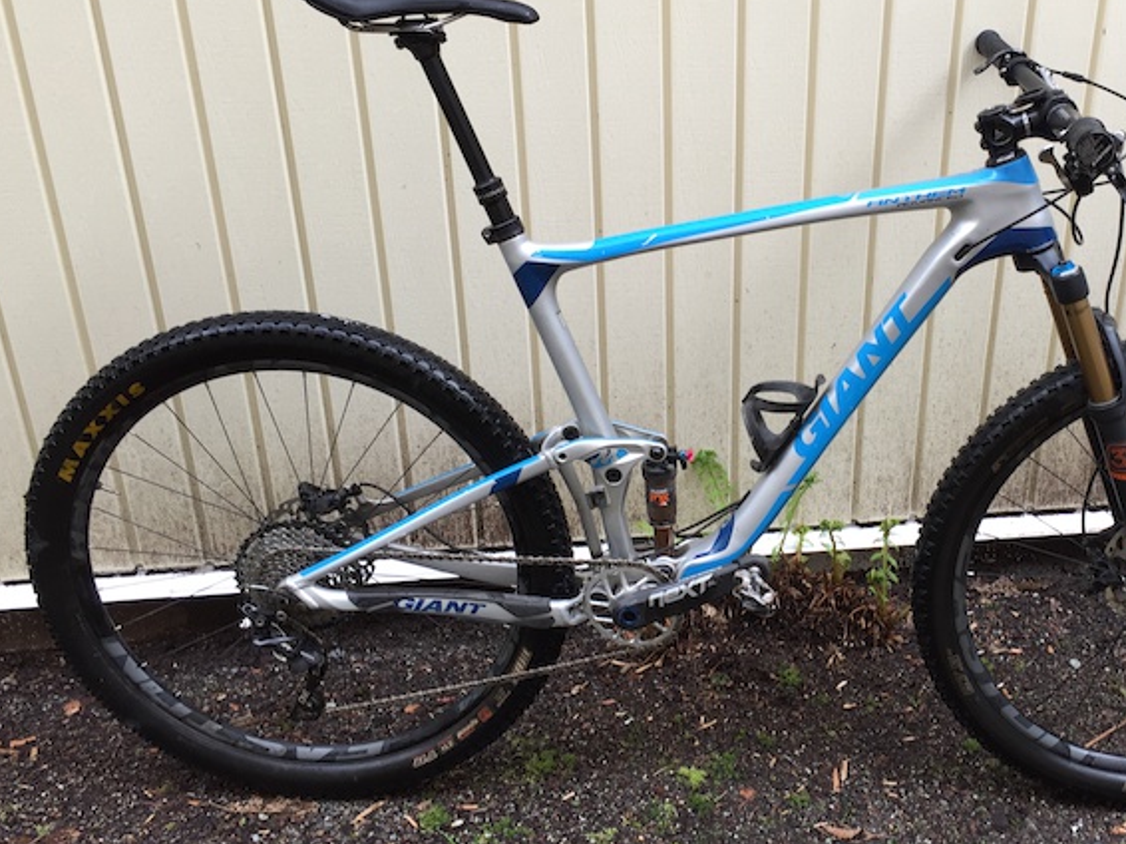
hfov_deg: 44.9
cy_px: 428
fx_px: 1333
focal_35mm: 41
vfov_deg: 35.1
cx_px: 772
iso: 32
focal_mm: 4.15
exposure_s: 1/60
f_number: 2.2
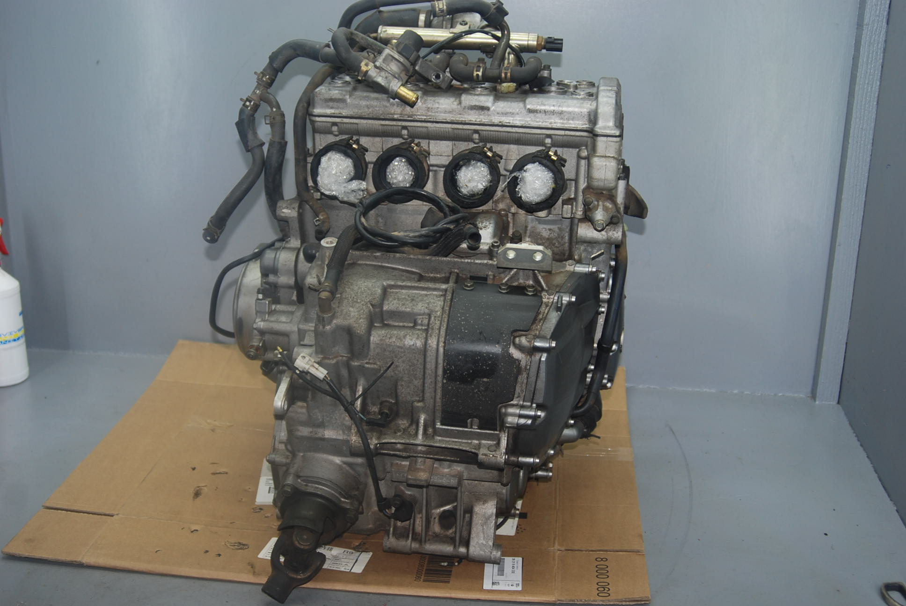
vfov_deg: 32.0
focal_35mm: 42
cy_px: 303
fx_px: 1058
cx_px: 453
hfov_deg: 46.3
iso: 200
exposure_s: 1/60
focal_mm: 28
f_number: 3.3
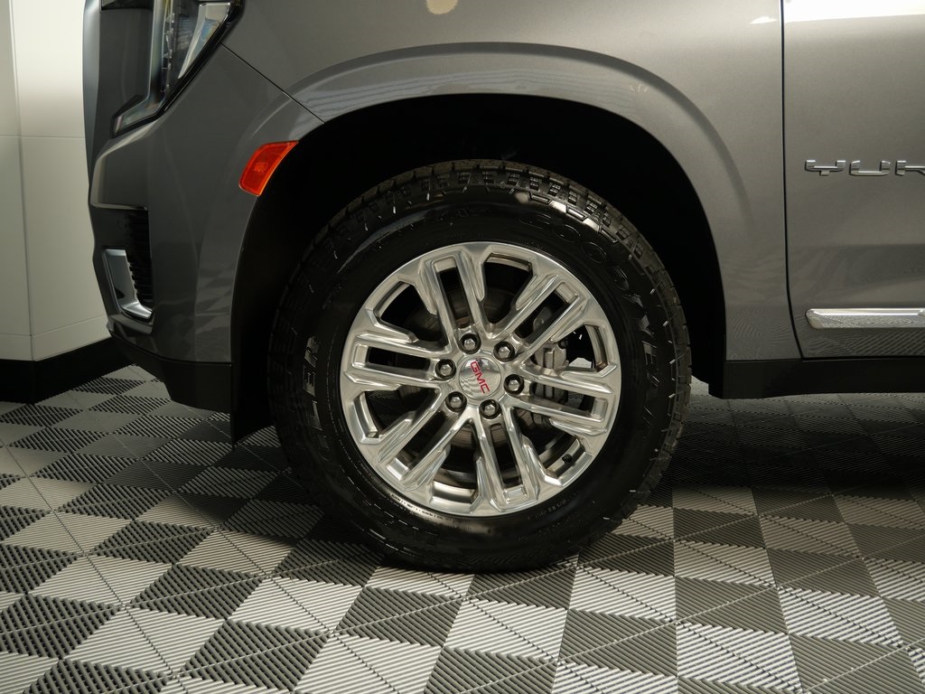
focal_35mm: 36
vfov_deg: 39.7
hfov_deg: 51.4
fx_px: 962
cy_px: 347
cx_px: 462
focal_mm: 18
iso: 250
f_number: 4
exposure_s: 1/200
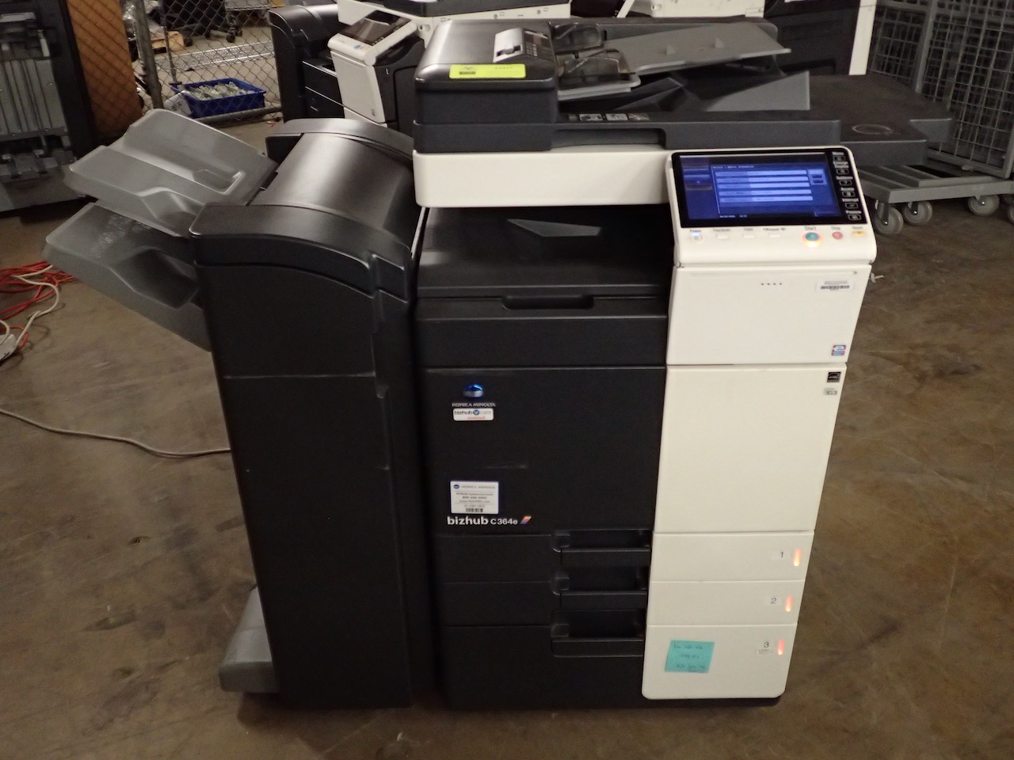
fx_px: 879
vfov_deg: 46.8
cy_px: 380
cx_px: 507
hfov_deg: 60.0
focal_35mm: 30
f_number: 2.3
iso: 800
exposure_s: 1/30
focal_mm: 5.5
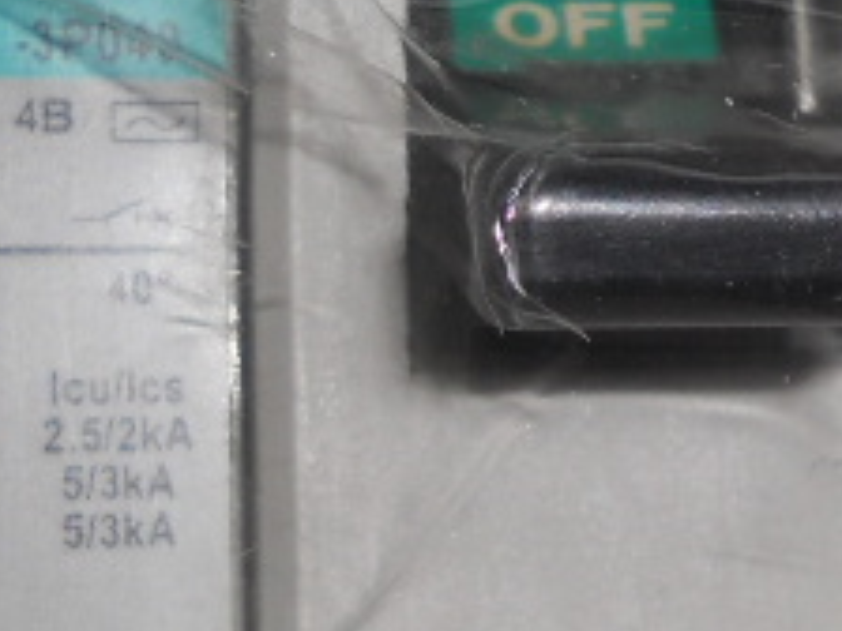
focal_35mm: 146
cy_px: 391
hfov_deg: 13.4
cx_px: 782
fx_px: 3551
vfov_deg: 10.2
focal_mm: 5.8
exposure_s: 1/25
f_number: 8.8
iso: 80
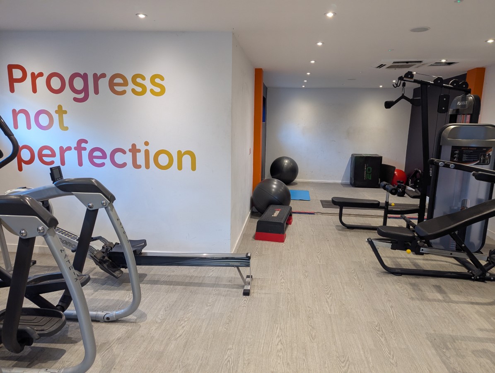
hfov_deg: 71.5
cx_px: 248
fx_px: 344
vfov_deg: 56.9
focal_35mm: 24
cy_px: 186
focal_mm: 6.81
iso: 517
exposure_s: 1/100
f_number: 1.85
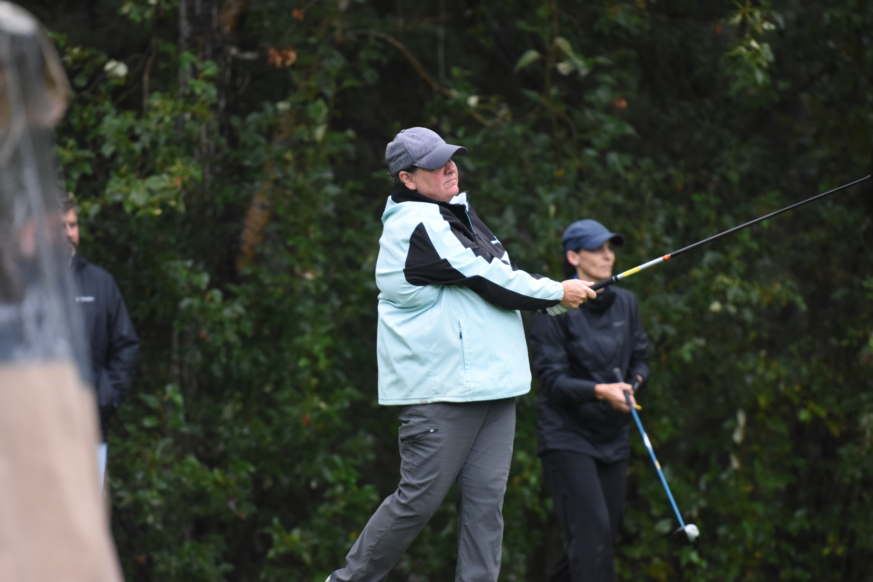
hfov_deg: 6.9
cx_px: 436
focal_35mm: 300
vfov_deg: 4.6
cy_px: 291
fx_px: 7274
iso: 1250
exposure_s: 1/1250
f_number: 2.8
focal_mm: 200
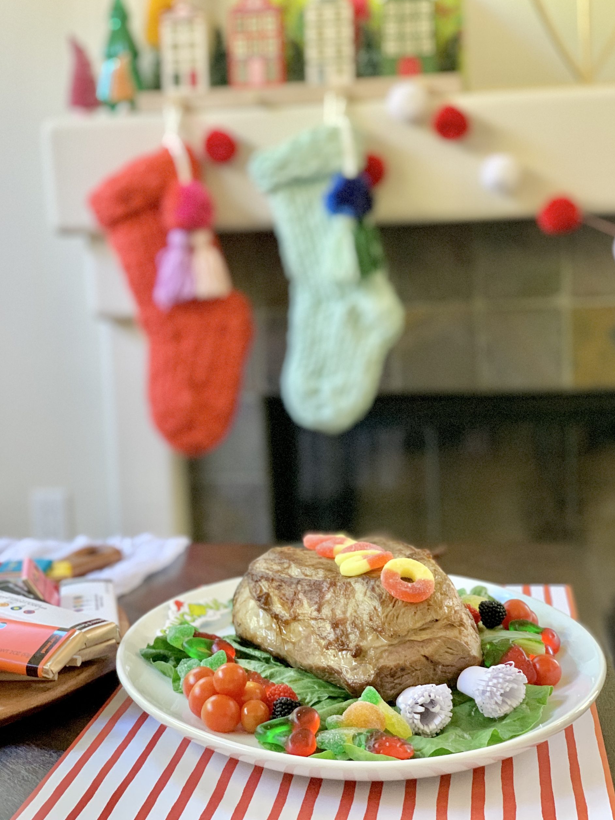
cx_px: 308
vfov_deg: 36.2
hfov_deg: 27.5
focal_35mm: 53
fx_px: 1255
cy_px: 409
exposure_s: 1/54
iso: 400
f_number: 2.4
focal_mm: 6
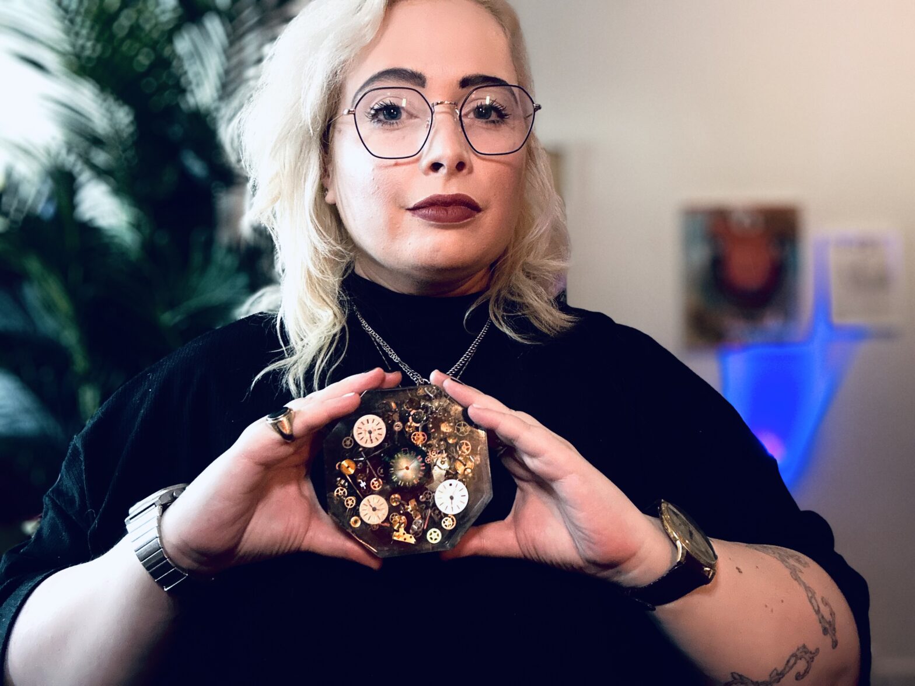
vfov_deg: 46.8
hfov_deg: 60.0
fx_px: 793
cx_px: 458
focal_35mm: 30
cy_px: 343
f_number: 1.9
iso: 320
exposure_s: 1/30
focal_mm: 2.69
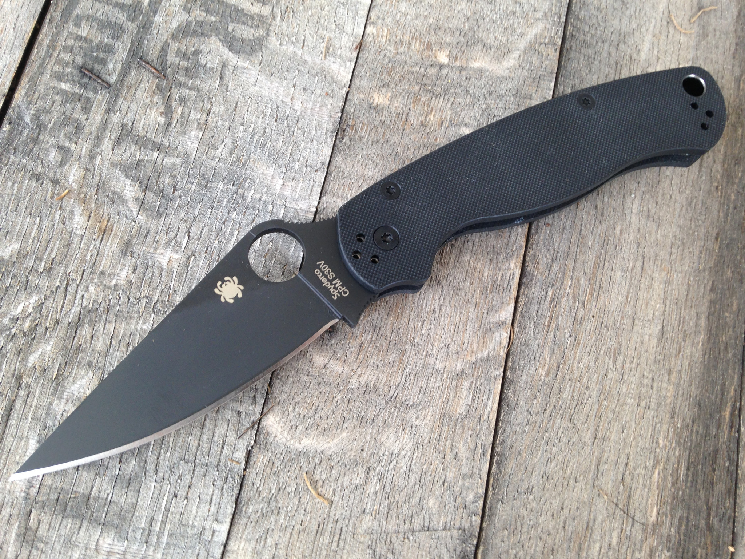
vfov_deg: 42.9
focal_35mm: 33
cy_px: 280
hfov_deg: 55.4
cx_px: 372
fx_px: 710
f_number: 2.4
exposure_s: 1/40
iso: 50
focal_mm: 4.12
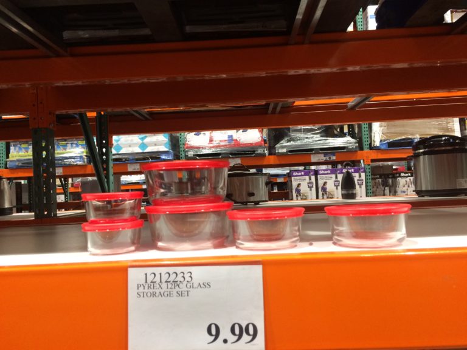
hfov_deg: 61.7
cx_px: 234
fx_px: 391
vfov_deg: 48.2
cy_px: 175
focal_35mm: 29
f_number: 2.2
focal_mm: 4.15
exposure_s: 1/33
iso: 160
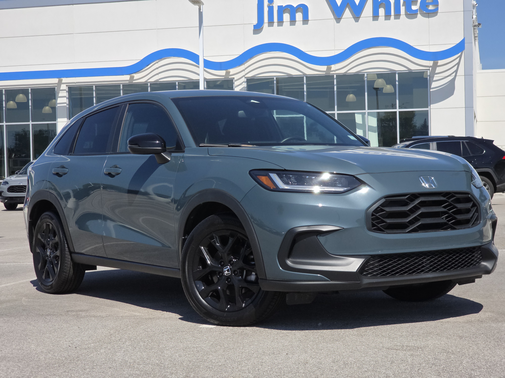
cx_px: 252
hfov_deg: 28.2
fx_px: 1007
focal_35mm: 69
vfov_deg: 21.3
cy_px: 189
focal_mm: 7.9
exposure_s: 1/2679
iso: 50
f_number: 2.4
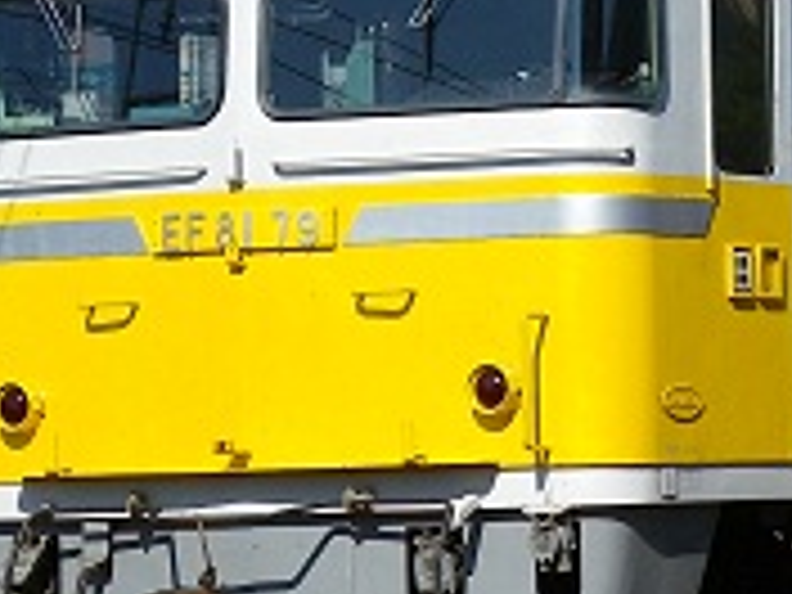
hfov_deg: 8.0
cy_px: 198
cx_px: 972
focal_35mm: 246
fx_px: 5628
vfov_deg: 6.0
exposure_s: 1/500
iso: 50
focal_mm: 12.7
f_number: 4
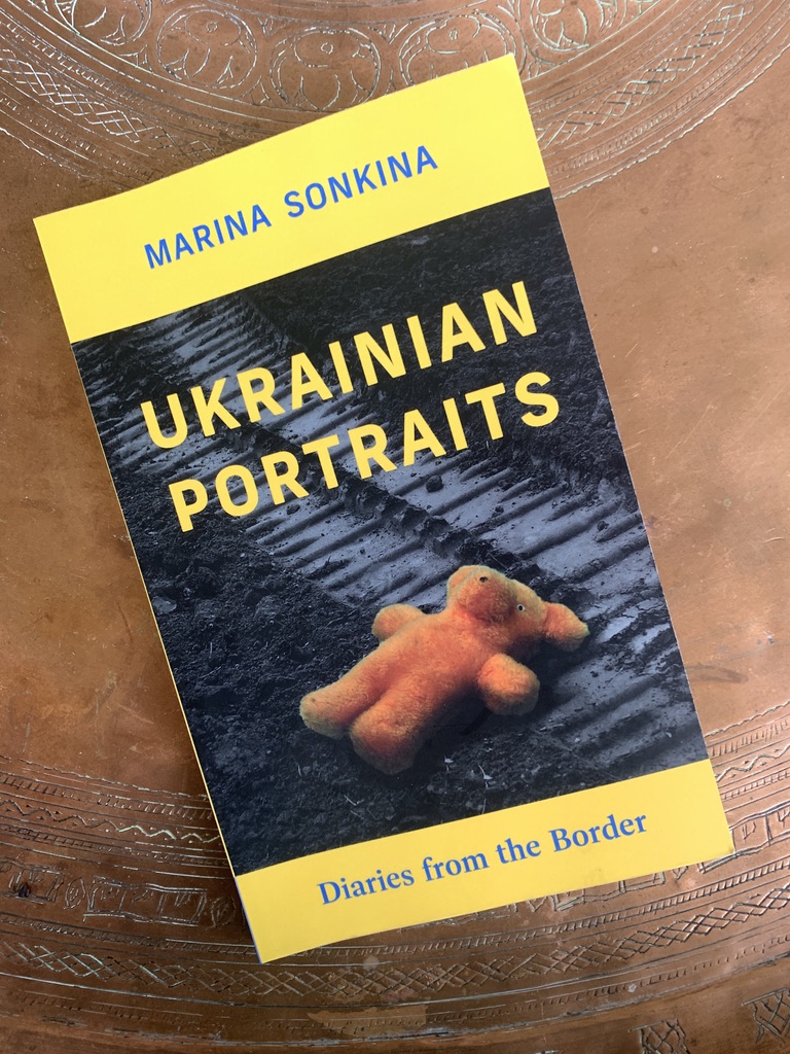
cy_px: 527
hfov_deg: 53.1
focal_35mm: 26
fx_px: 791
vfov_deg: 67.3
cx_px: 395
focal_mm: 4.25
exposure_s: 1/60
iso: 125
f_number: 1.8
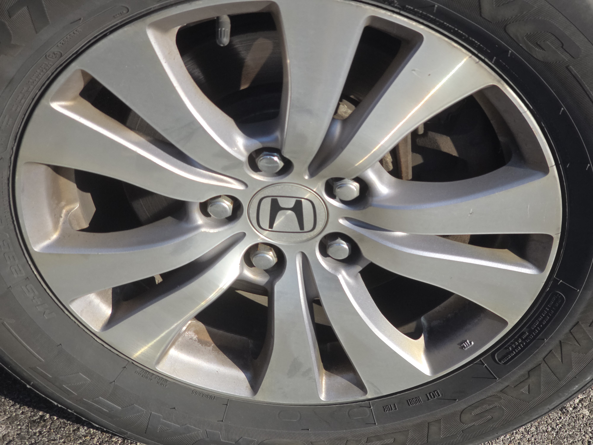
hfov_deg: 28.2
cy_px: 222
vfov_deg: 21.3
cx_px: 296
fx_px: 1182
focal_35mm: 69
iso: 50
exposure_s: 1/1350
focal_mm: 7.9
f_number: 2.4
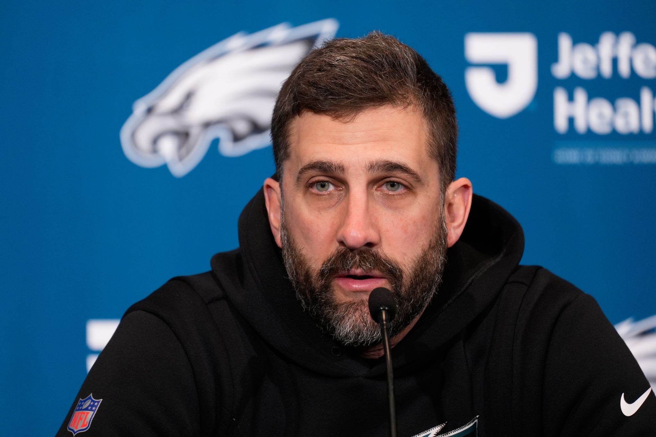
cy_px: 218
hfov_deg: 5.2
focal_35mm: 400
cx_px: 328
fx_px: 7288
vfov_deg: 3.4
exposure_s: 1/200
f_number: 5.6
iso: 2000
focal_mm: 400
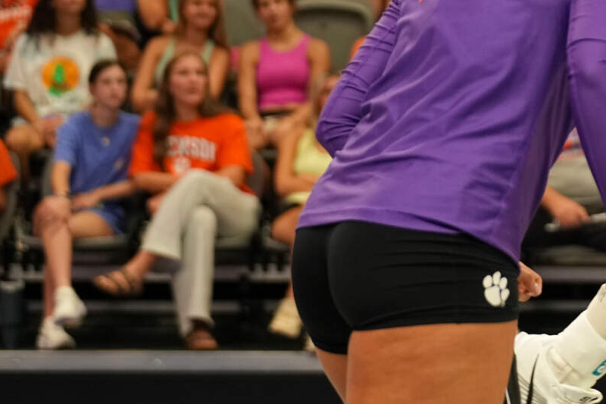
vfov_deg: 5.4
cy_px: -124
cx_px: 847
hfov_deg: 8.0
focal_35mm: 253
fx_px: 4260
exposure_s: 1/1000
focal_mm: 81
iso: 800
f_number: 2.8
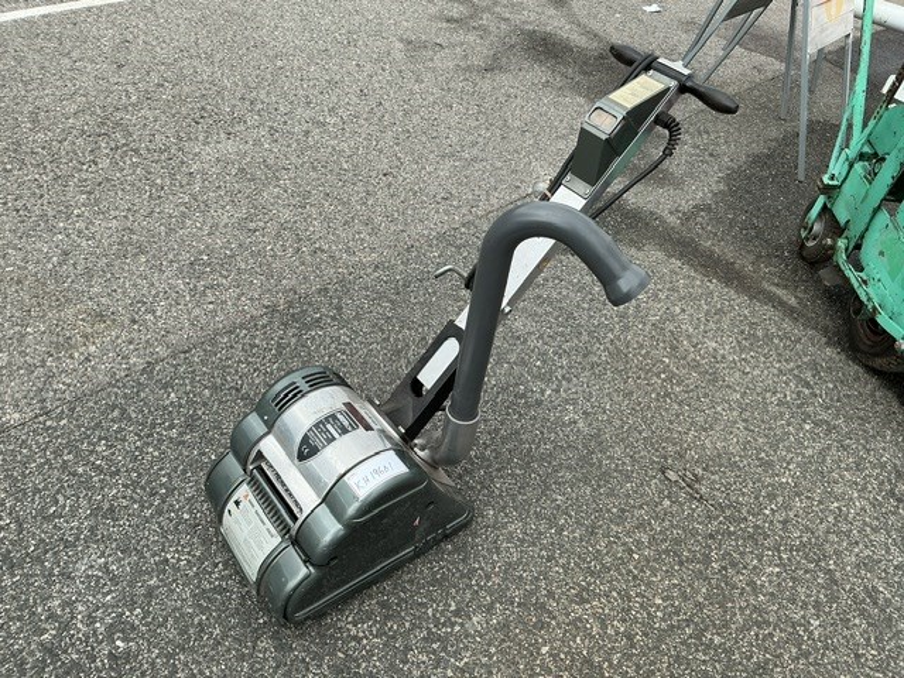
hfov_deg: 61.7
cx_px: 452
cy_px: 339
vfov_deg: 48.2
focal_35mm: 29
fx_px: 757
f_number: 1.8
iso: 25
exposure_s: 1/759
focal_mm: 3
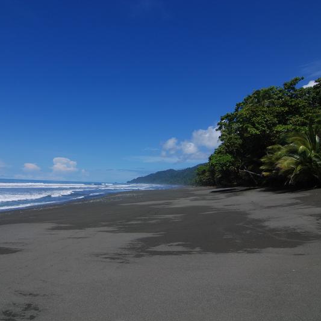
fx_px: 241
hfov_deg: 67.0
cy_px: 160
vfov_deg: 67.3
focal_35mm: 23
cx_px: 140
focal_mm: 12
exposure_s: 1/640
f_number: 5.6
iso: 100
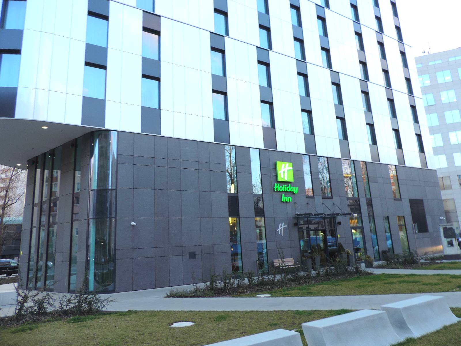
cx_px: 230
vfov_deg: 56.8
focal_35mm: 24
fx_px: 320
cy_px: 173
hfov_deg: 71.6
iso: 100
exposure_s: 1/30
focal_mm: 4.3
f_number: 3
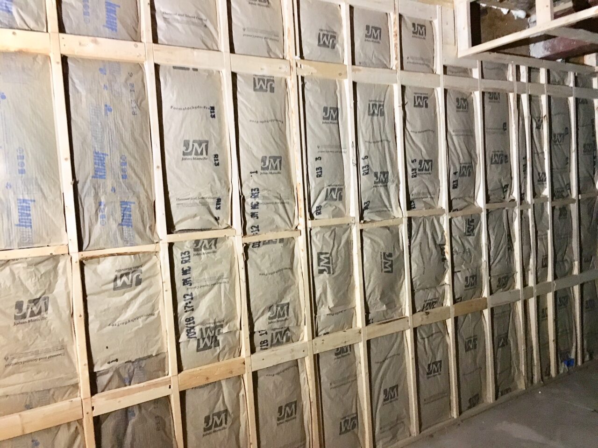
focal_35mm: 29
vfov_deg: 48.2
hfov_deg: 61.7
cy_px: 224
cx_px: 299
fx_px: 501
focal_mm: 4.15
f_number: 2.2
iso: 250
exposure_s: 1/15
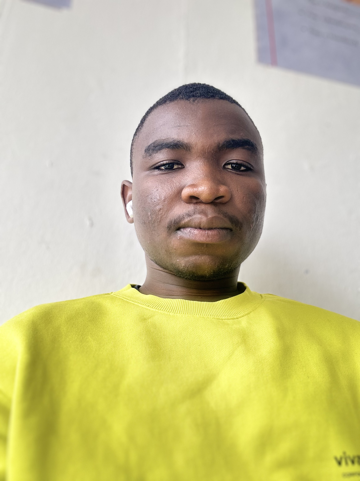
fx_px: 416
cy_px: 240
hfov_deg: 46.8
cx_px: 180
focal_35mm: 30
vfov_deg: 60.0
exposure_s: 1/100
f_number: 1.9
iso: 20
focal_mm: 2.69
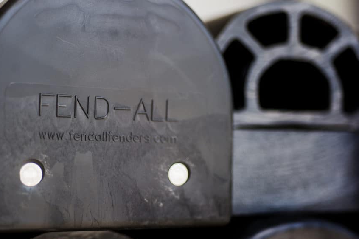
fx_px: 757
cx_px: 135
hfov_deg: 26.6
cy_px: 117
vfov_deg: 17.9
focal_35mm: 76
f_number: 3.2
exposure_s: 1/500
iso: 250
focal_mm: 60
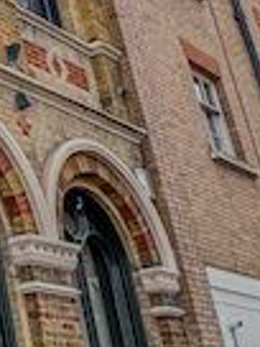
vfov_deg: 31.7
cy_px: 179
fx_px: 611
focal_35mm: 61
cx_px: -319
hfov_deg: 15.9
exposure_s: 1/320
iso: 32
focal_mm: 1.57
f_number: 1.8
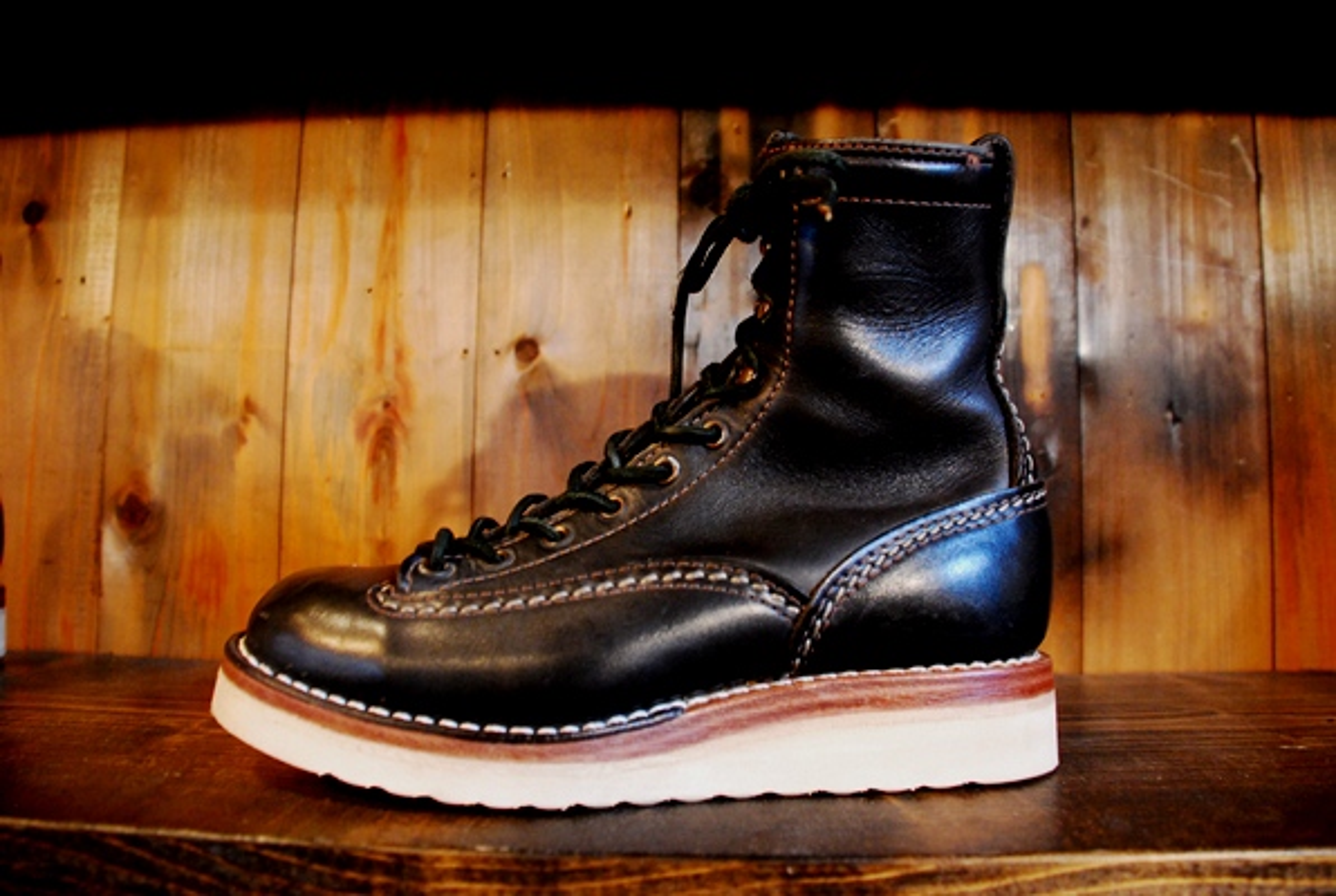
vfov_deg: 48.1
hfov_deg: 67.3
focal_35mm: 27
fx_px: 1004
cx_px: 668
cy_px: 448
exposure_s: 1/6
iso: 1250
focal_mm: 18
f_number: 4
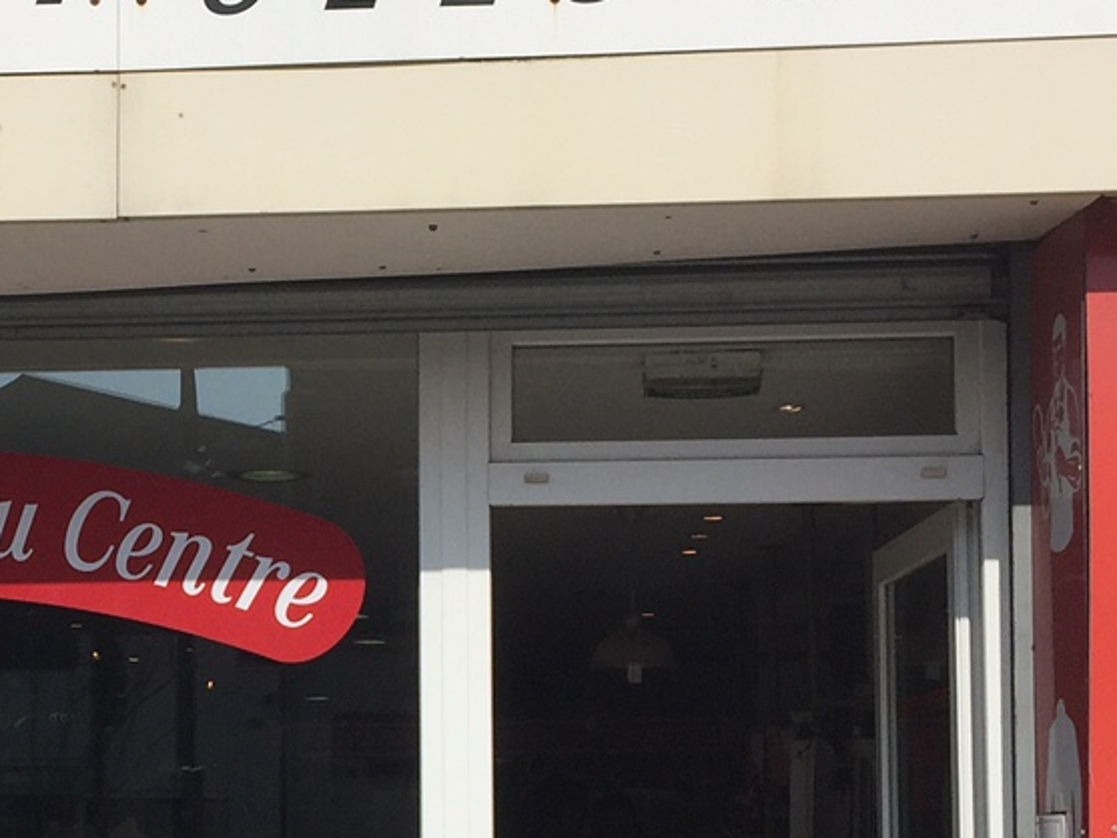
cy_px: 704
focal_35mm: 85
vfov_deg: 17.2
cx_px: 152
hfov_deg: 22.6
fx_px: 2743
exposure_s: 1/4950
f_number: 2.2
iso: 32
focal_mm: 4.15
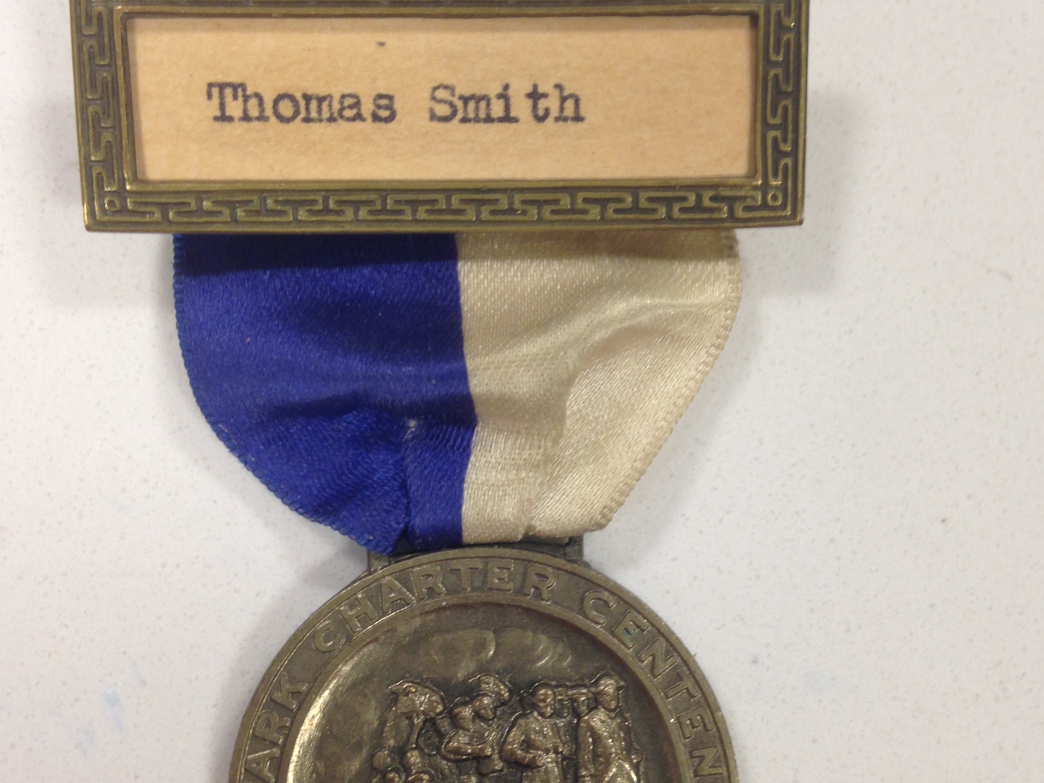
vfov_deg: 32.2
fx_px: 1357
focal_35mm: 45
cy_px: 429
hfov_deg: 42.1
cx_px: 527
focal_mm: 4.12
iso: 50
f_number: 2.4
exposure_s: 1/20
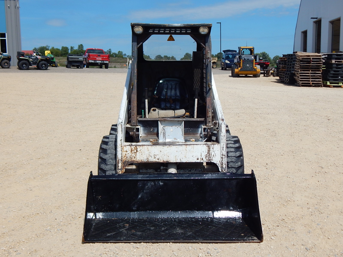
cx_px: 172
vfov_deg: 30.3
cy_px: 128
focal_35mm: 48
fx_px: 476
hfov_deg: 39.7
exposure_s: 1/800
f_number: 7.4
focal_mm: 8.6
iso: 125
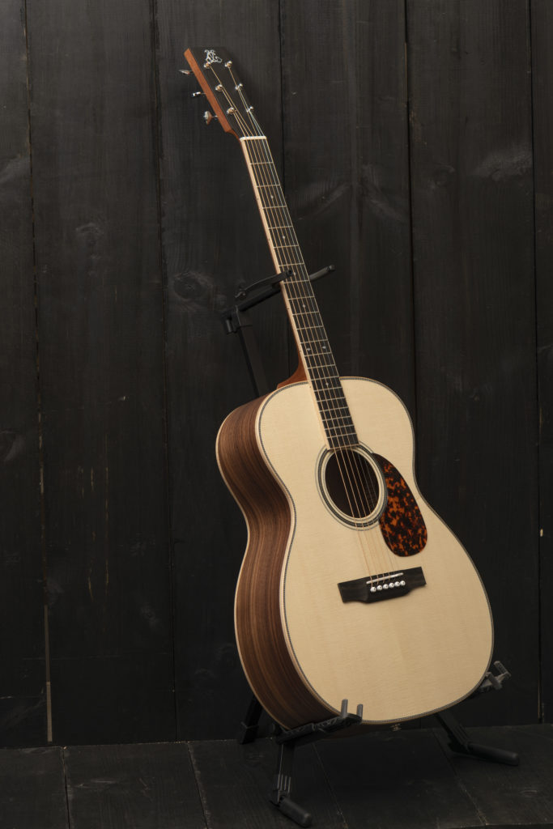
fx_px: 2418
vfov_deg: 19.5
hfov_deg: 13.0
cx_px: 276
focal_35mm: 105
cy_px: 414
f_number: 7.1
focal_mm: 105
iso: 64
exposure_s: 1/125
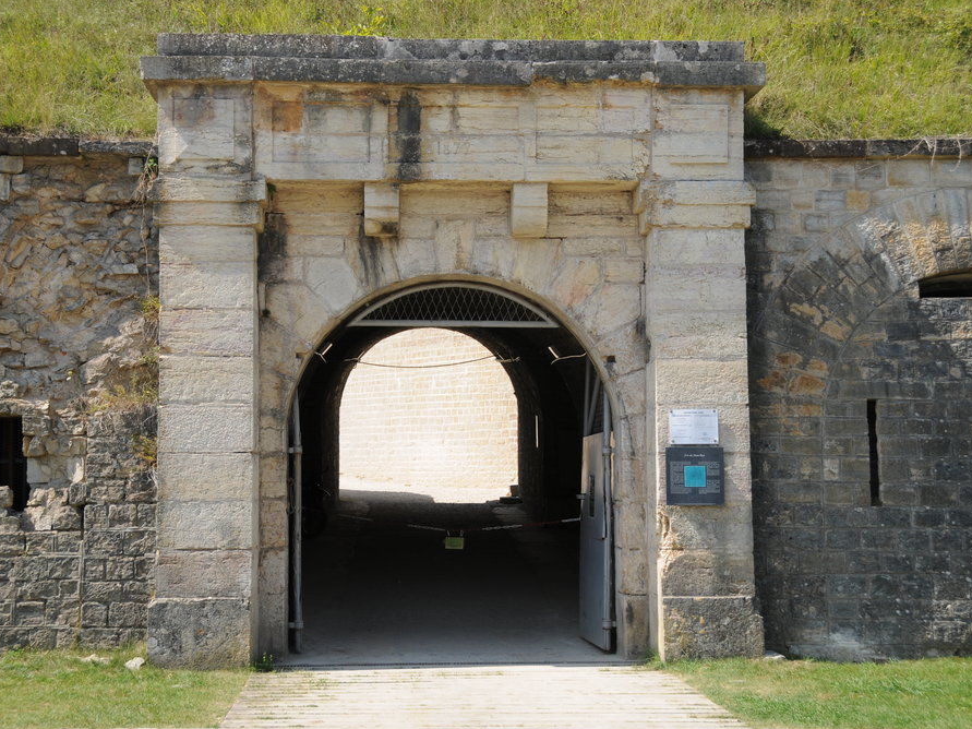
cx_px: 454
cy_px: 369
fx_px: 1488
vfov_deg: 27.5
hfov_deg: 36.2
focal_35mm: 53
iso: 200
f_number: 5.6
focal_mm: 32
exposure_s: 1/640
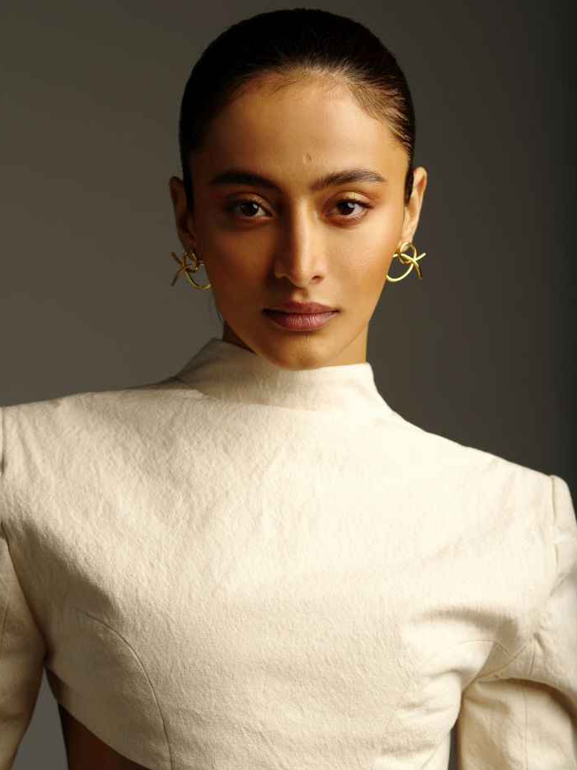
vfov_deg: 16.3
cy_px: 394
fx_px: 2690
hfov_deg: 12.2
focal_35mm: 121
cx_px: 293
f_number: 6.7
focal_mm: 150
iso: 200
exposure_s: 1/125
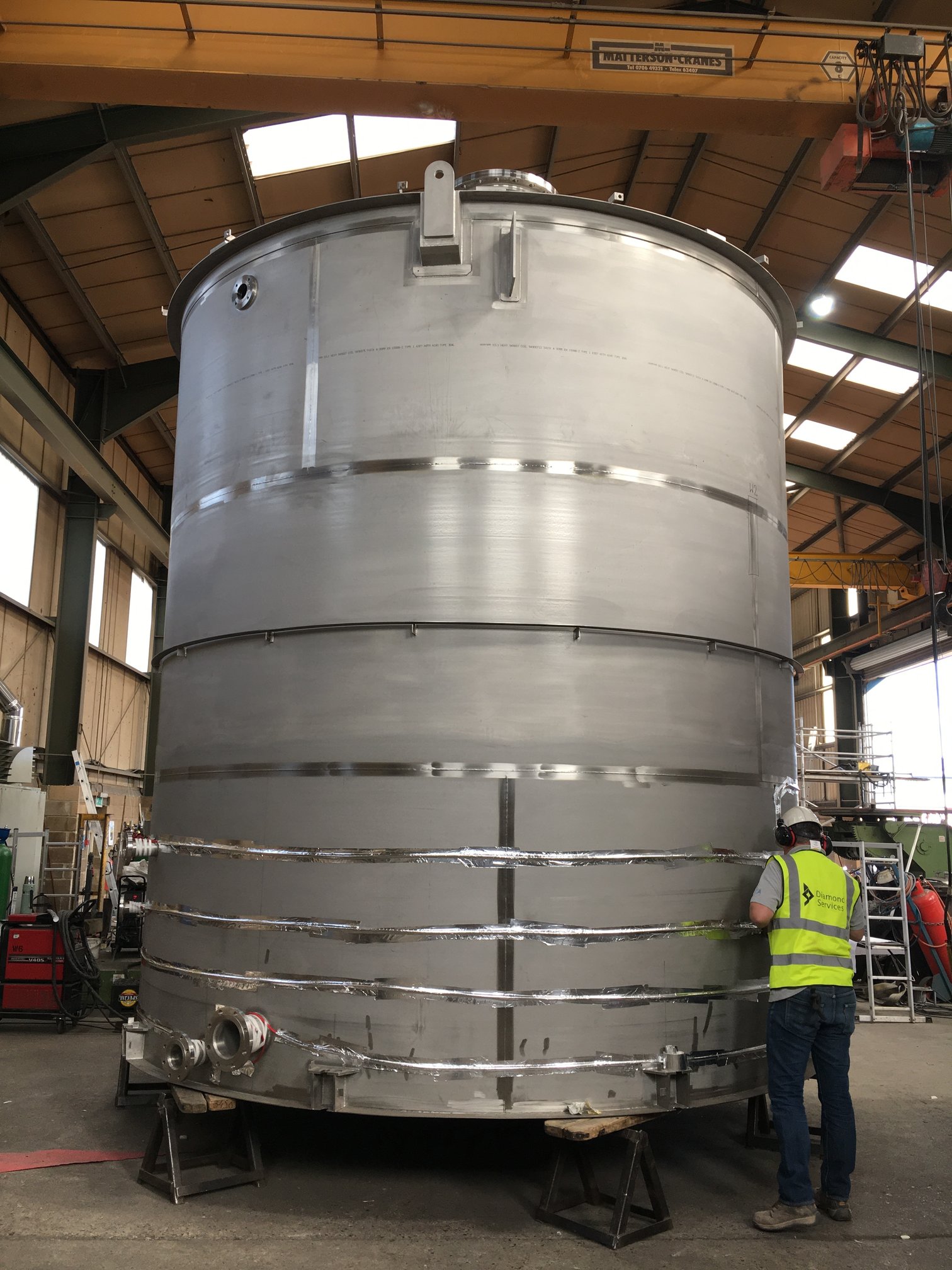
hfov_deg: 48.2
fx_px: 1063
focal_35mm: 29
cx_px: 476
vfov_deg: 61.7
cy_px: 635
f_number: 2.2
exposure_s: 1/50
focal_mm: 4.15
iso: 32
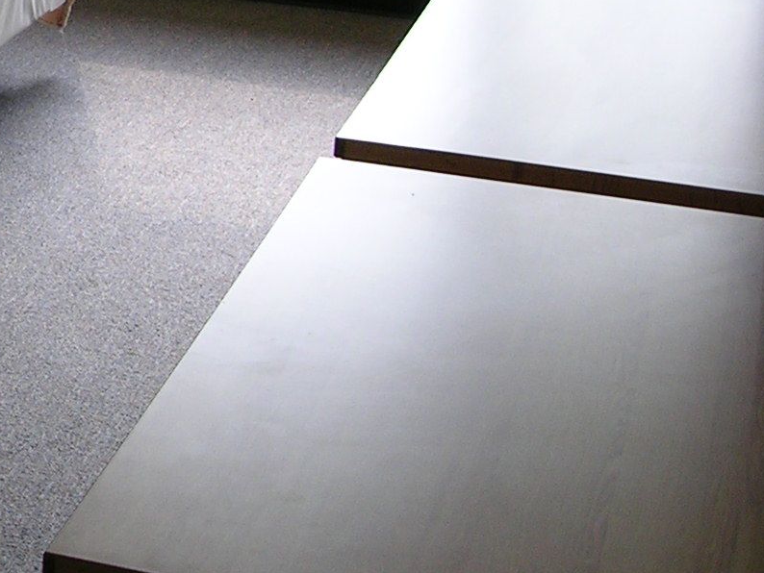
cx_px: -178
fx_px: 2164
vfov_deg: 14.9
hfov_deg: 18.8
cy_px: 21
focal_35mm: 98
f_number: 2.8
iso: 50
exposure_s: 1/49
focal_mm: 5.8
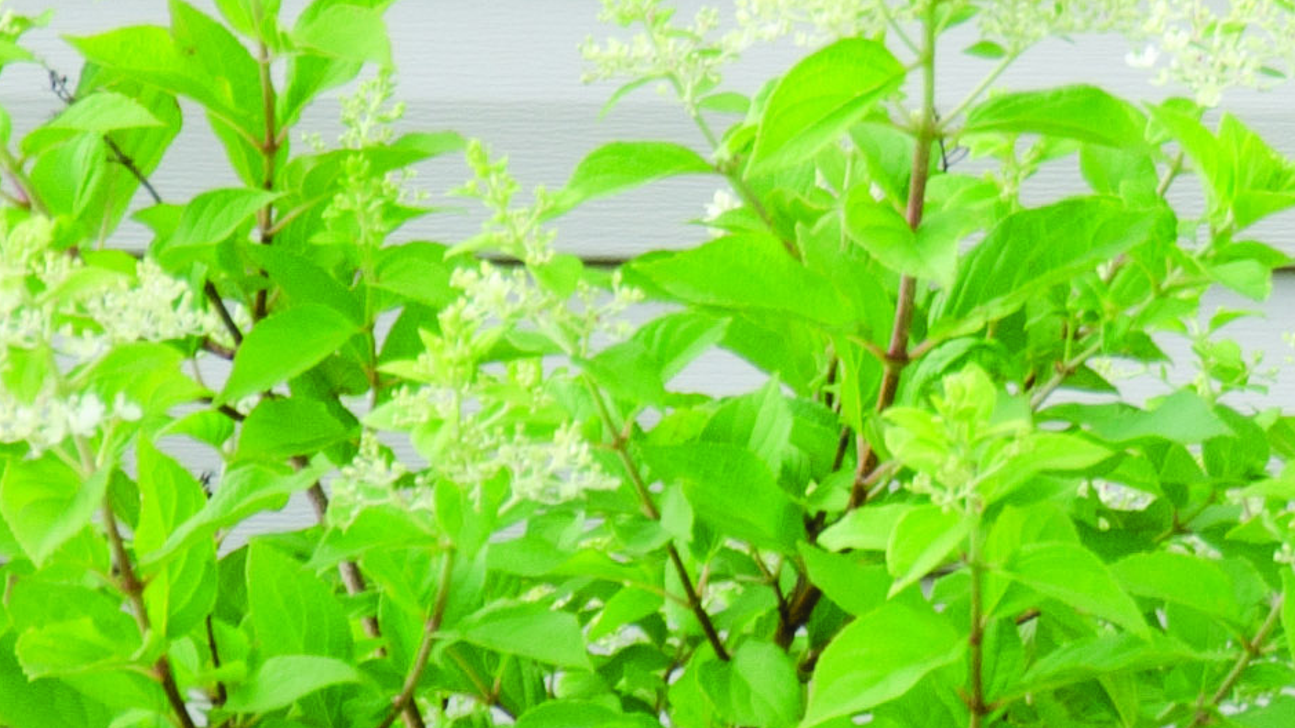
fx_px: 19777
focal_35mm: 576
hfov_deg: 3.7
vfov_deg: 2.1
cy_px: 968
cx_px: 2641
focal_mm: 70
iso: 100
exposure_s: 1/180
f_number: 6.7
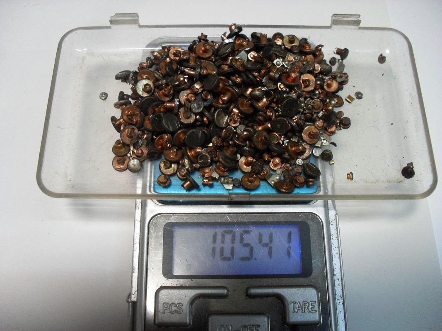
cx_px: 221
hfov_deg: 52.6
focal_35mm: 35
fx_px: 447
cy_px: 166
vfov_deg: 40.7
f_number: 3.2
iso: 200
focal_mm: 6.3
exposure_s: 1/30
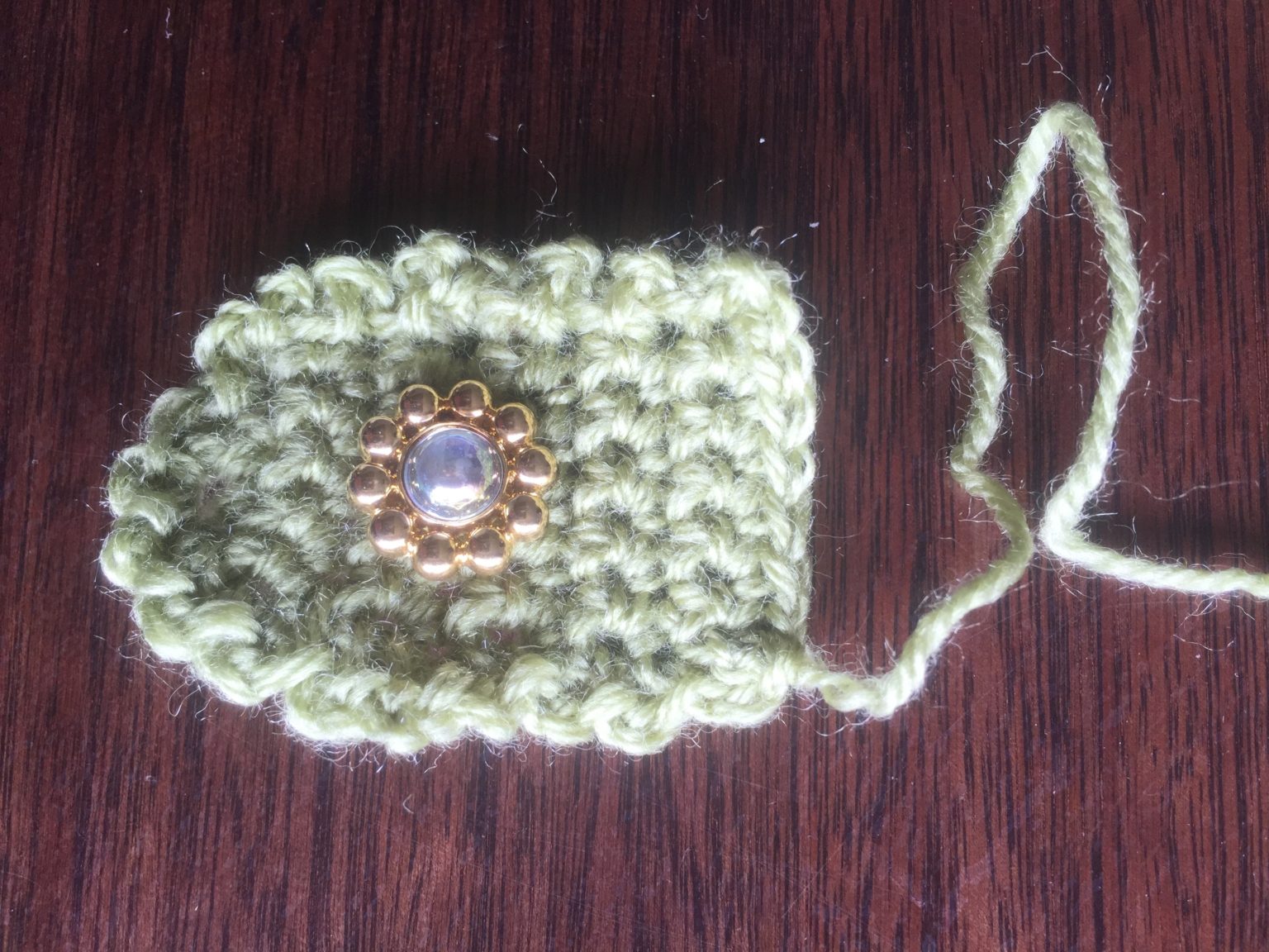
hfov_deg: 61.7
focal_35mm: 29
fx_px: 1063
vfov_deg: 48.2
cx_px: 634
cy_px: 476
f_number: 2.2
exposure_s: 1/100
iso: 50
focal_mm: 4.15
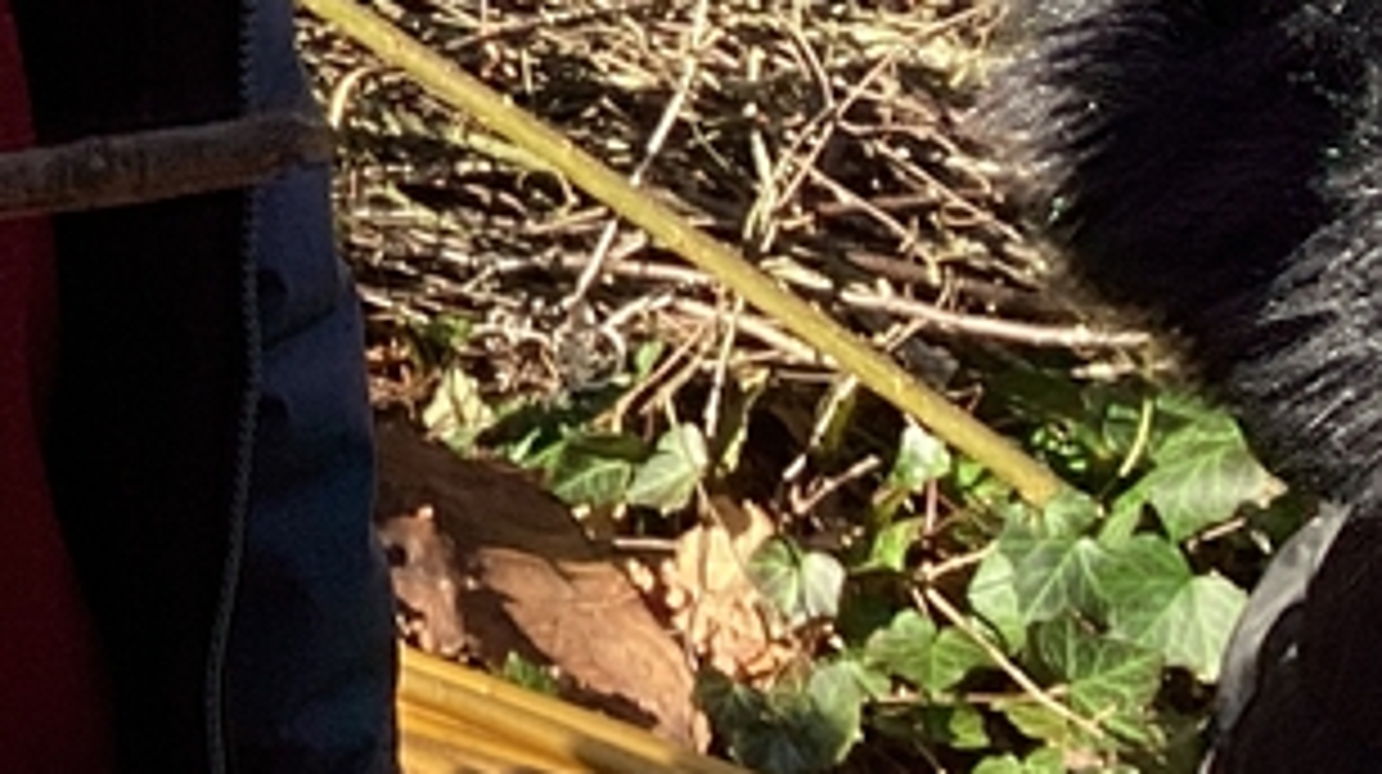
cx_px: -261
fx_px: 4210
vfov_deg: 10.1
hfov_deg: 17.8
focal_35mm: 115
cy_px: -515
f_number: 2.4
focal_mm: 3.3
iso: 25
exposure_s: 1/351
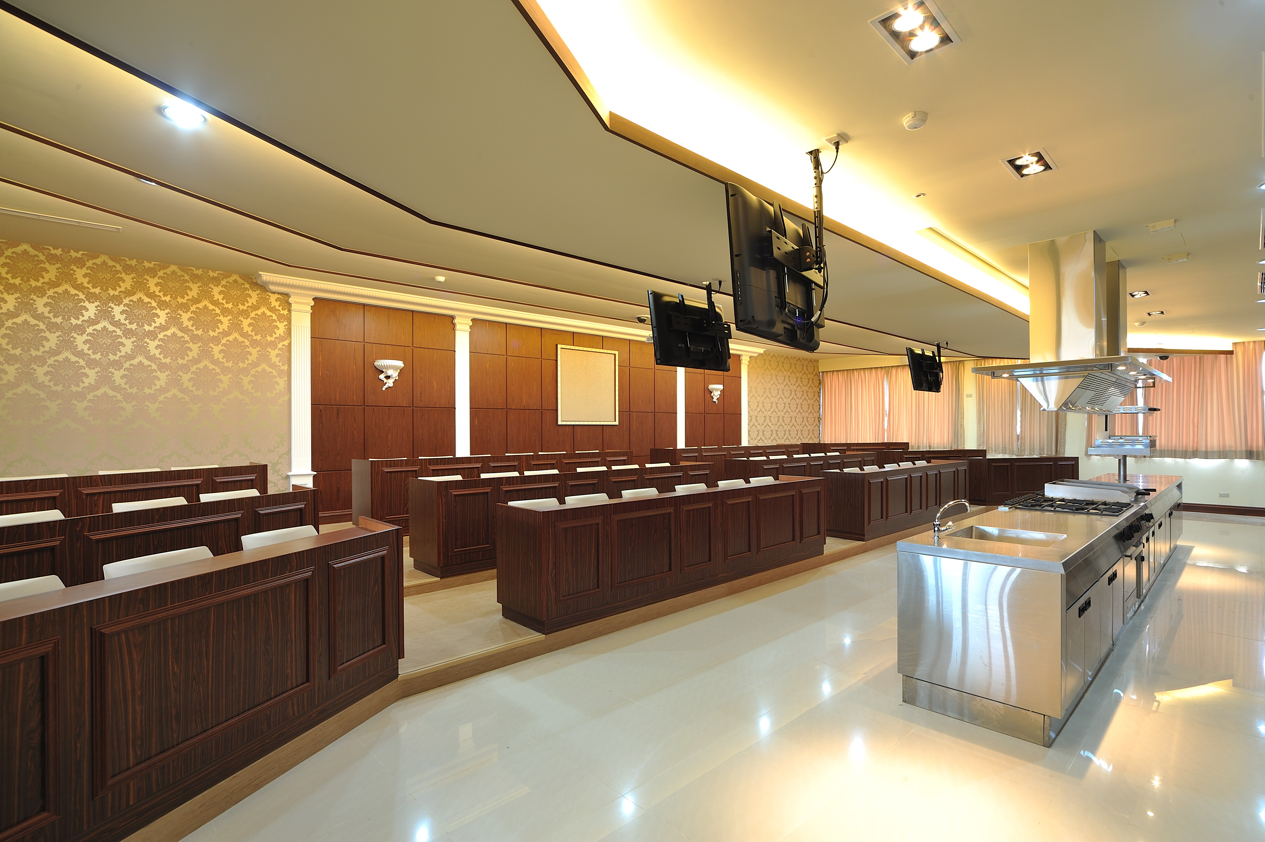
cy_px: 421
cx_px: 632
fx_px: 632
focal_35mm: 18
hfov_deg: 90.0
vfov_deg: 67.3
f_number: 11
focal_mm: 18
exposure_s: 1.3
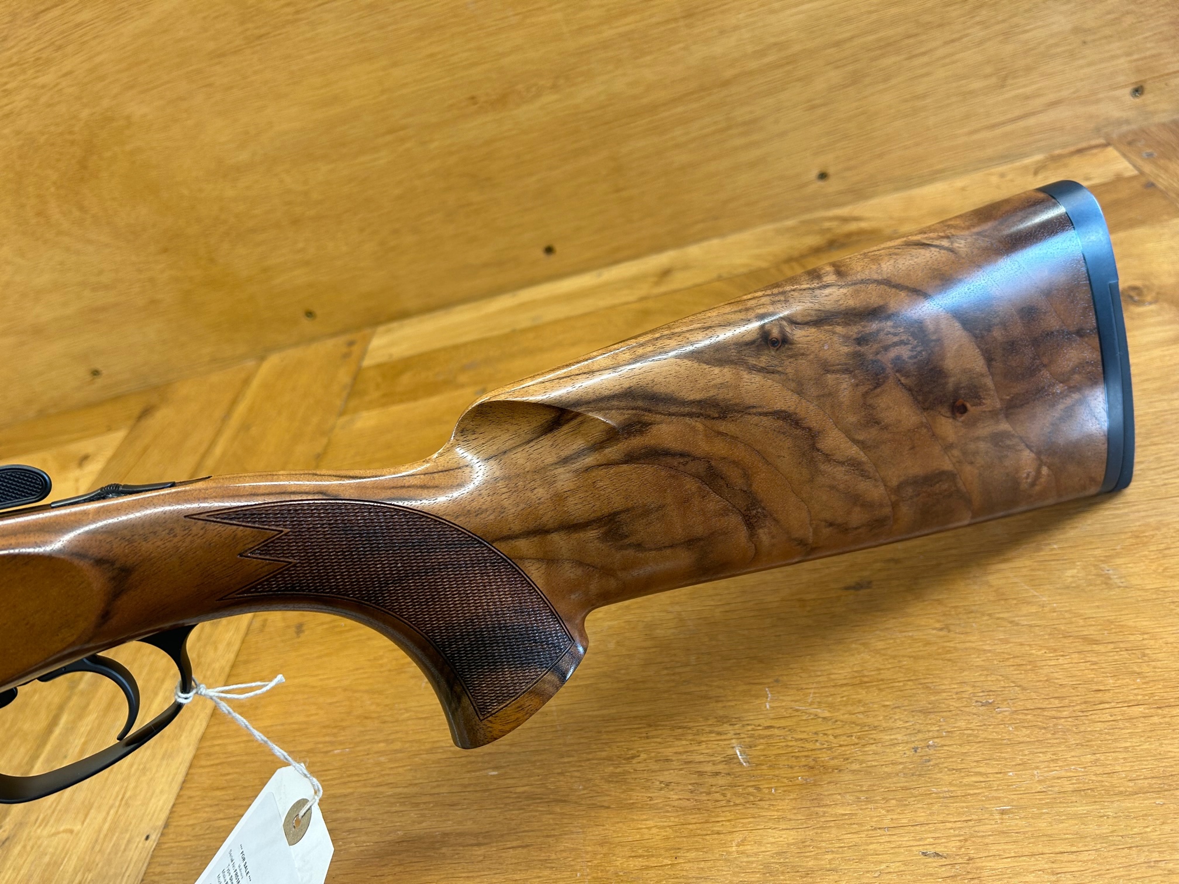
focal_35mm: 26
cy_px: 442
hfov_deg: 67.3
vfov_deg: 53.1
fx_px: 886
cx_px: 590
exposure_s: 1/50
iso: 64
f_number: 1.5
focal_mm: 5.7
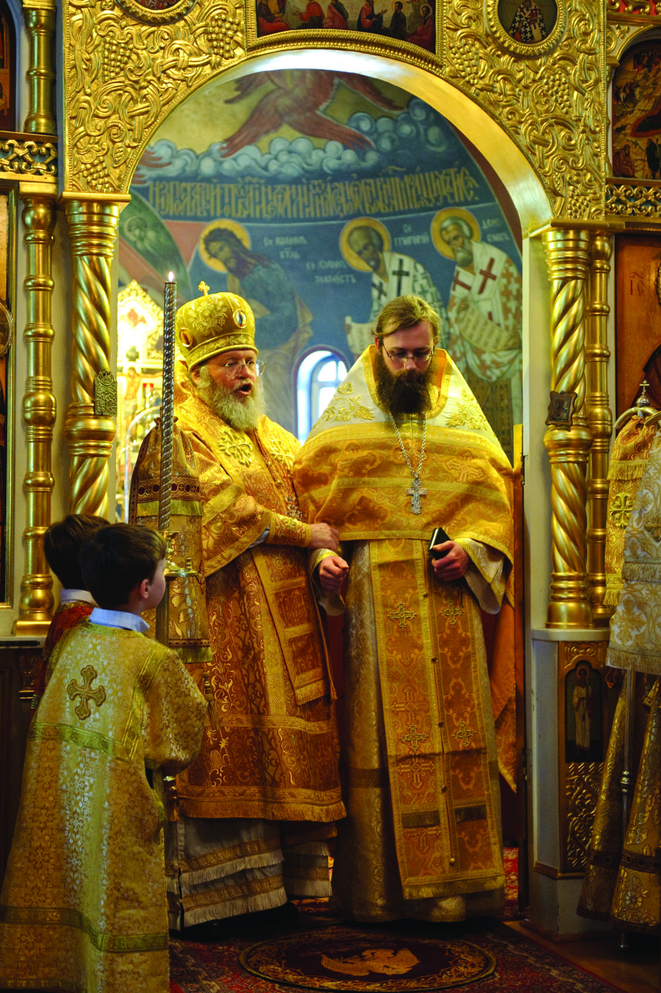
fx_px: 1627
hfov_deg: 23.0
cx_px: 343
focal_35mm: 59
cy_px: 462
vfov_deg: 33.9
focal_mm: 55
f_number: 3.2
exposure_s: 1/60
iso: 2500
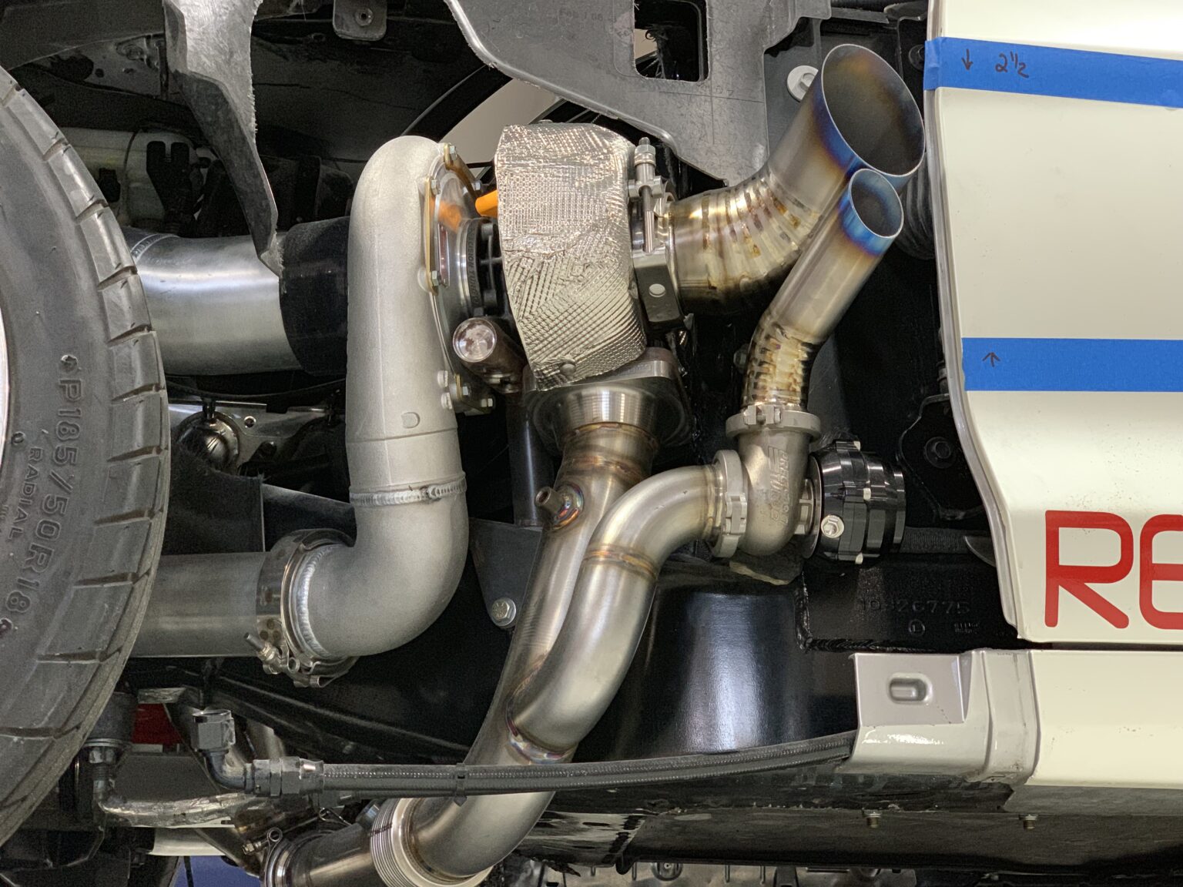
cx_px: 592
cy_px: 444
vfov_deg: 28.0
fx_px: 1777
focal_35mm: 52
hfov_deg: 36.8
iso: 320
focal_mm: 6
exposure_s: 1/40
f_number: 2.4
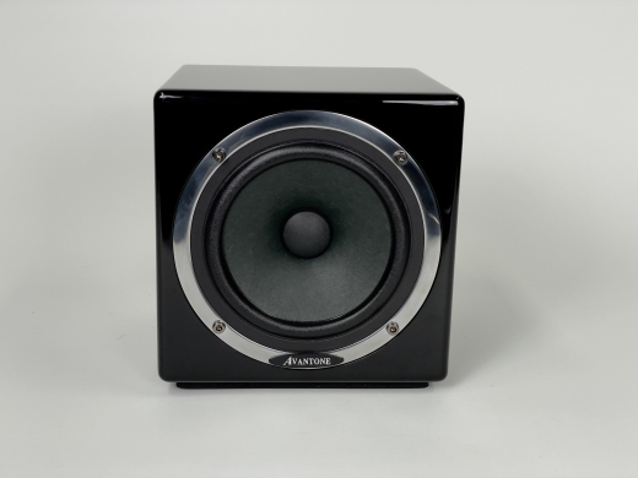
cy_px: 239
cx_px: 319
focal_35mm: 52
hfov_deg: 36.8
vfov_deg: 28.0
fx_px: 958
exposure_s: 1/120
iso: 50
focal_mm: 6
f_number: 2
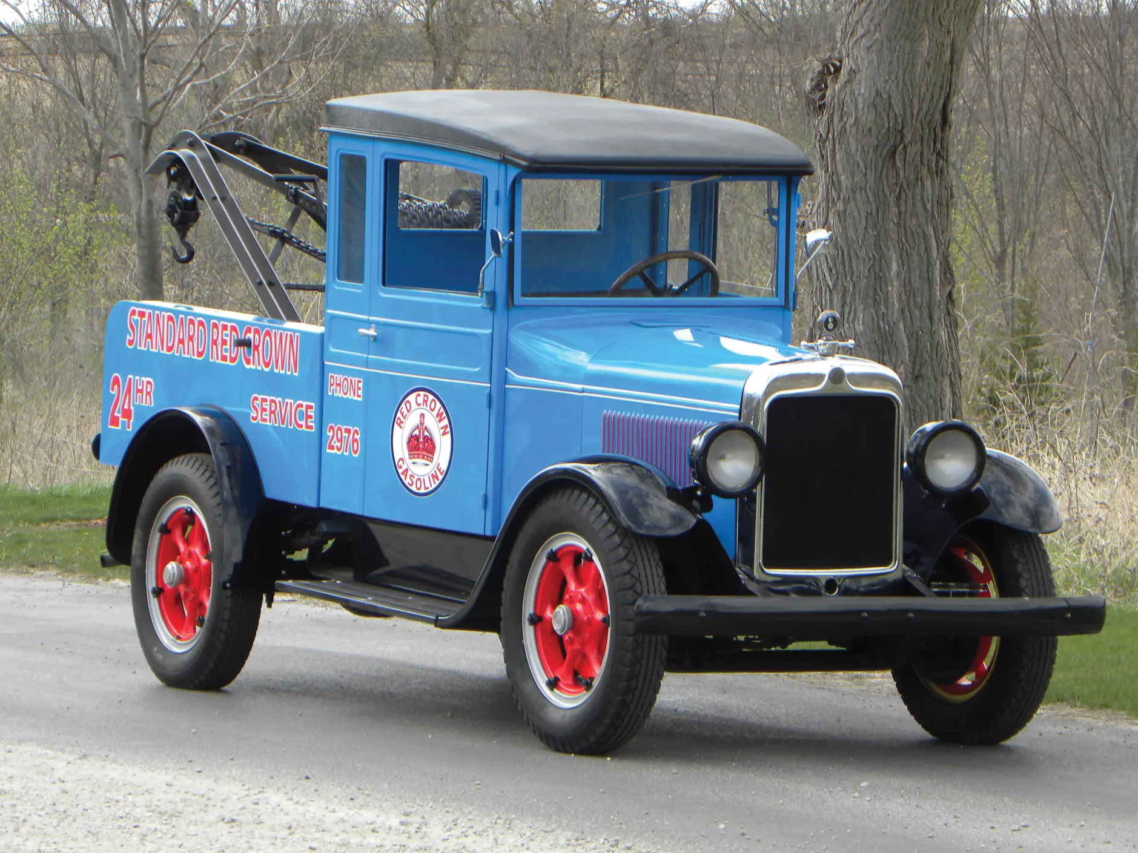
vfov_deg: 7.9
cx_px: 561
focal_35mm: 188
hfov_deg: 10.5
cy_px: 420
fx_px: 6180
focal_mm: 32.7
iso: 64
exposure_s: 1/172
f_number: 4.5
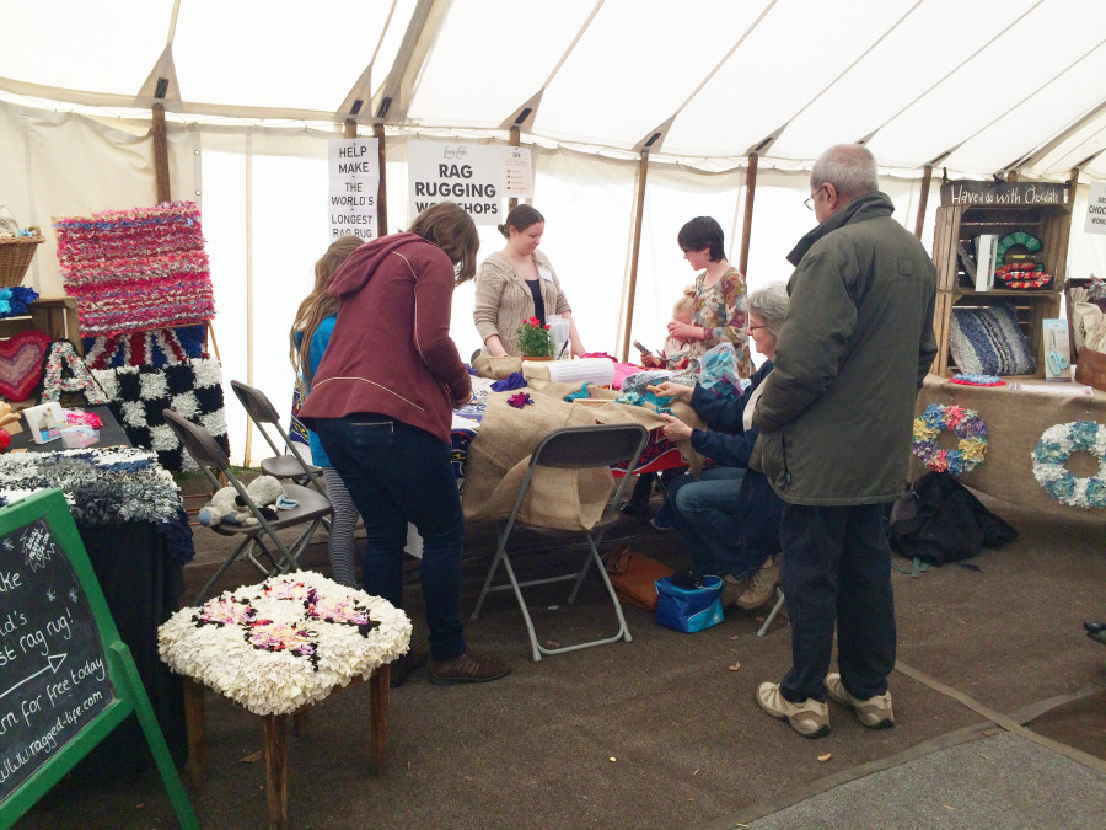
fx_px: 927
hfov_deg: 61.7
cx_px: 553
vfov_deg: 48.2
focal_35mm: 29
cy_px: 415
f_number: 2.2
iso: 32
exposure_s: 1/488
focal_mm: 4.15
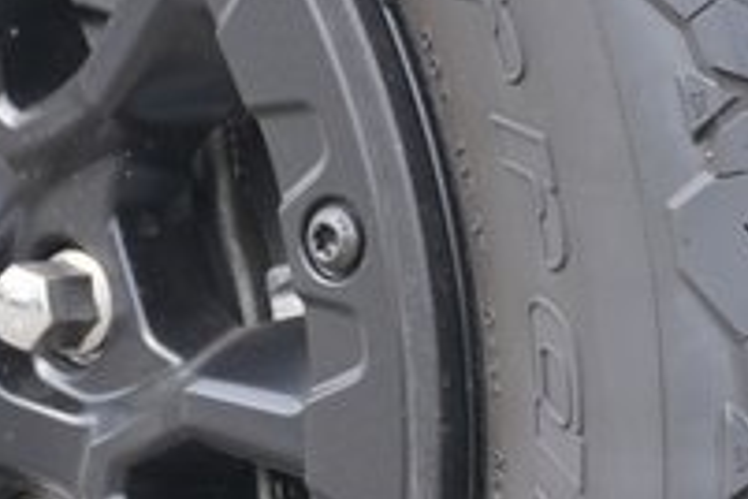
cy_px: 348
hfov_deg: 6.9
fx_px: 6203
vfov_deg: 4.6
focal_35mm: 299
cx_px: -100
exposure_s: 1/160
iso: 200
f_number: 5.6
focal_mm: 39
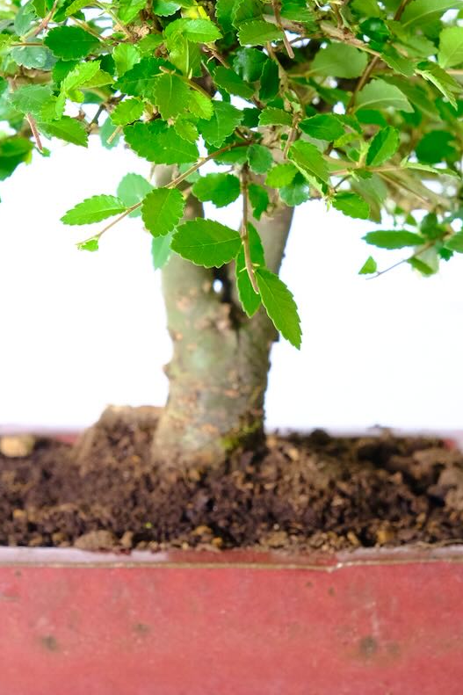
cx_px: 221
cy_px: 273
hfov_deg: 8.1
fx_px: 3281
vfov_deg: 12.1
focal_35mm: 170
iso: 1600
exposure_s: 1/30
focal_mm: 69.8
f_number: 6.4
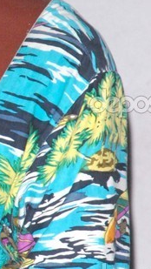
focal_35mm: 911
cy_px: 104
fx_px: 6477
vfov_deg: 2.4
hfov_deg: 1.3
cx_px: -141
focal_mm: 175
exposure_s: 1/250
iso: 400
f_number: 8
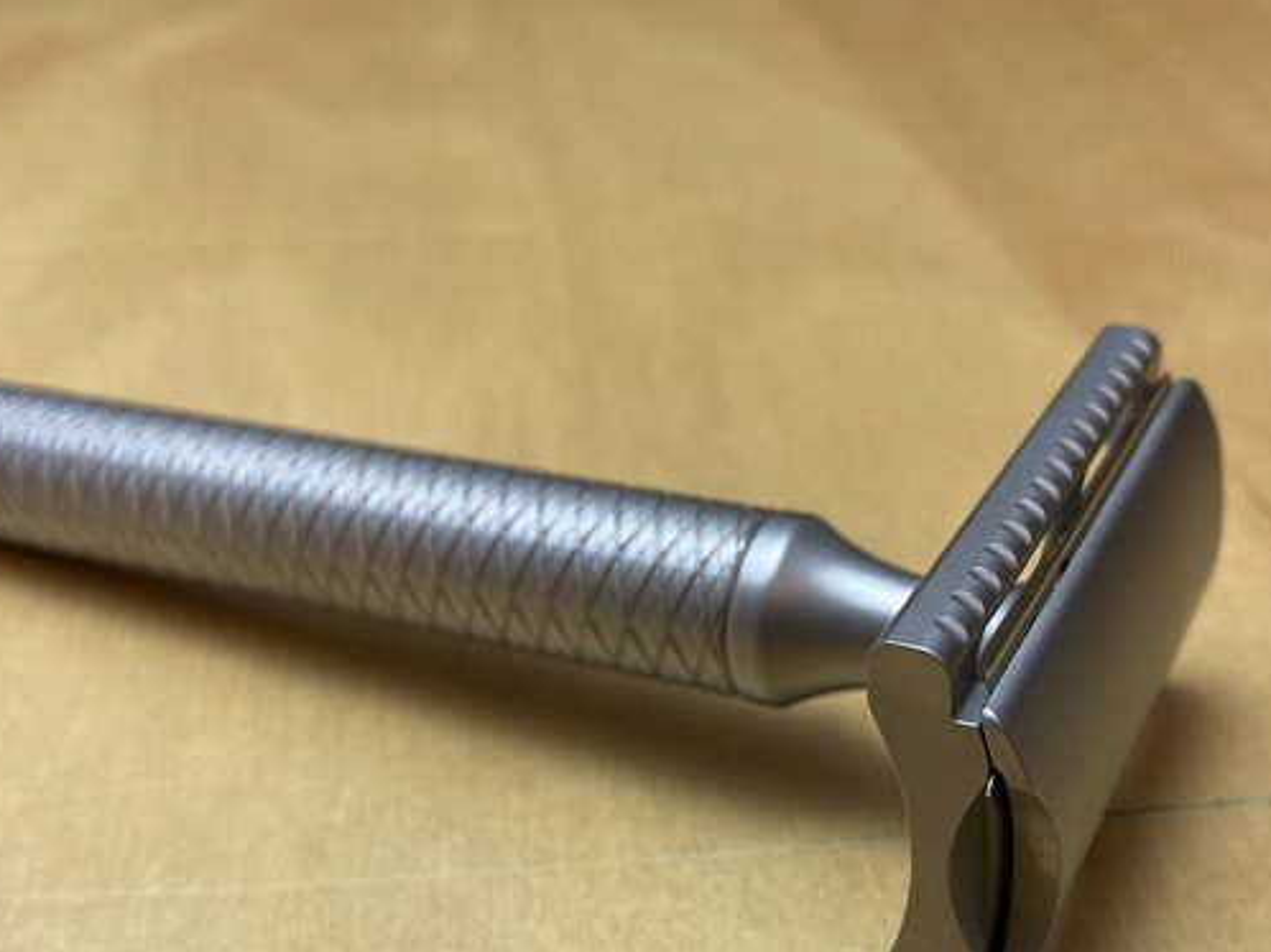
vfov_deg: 31.9
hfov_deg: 42.1
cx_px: 615
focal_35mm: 45
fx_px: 1651
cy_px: 623
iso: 125
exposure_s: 1/60
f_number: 1.8
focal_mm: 3.99
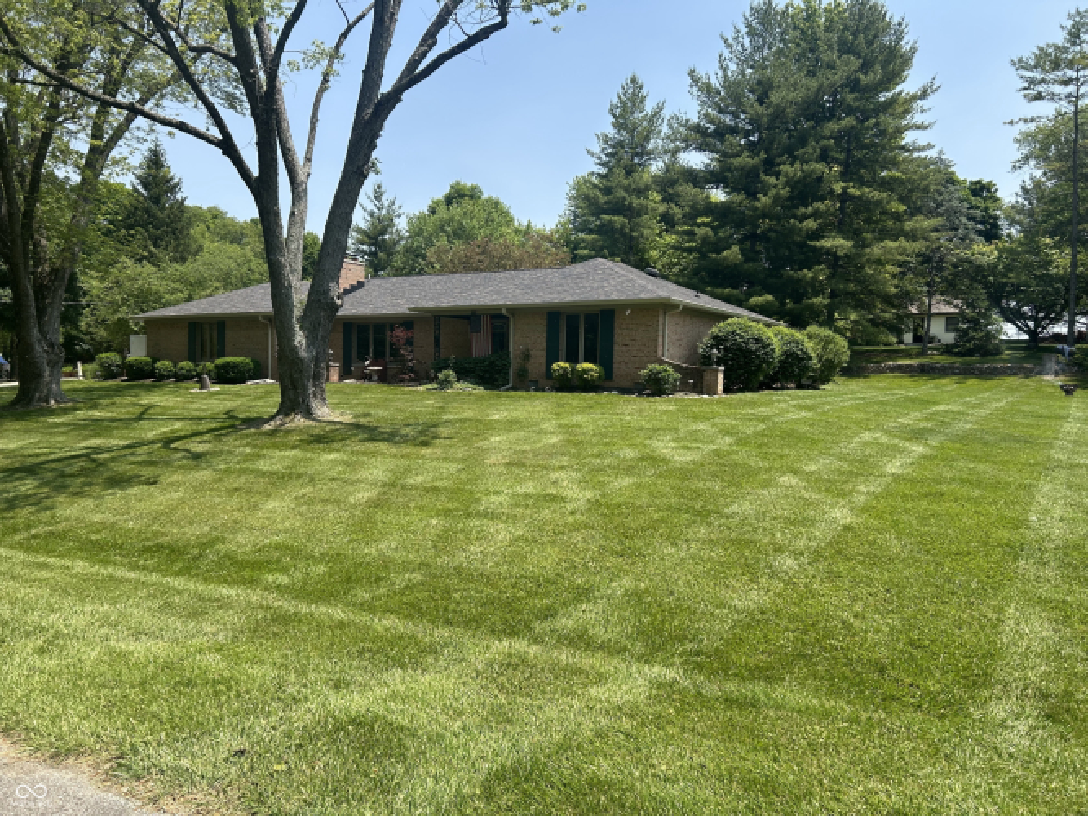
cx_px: 544
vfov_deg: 53.0
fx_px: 817
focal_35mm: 26
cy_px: 408
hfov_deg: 67.3
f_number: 1.5
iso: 50
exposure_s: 1/2299
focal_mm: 5.7
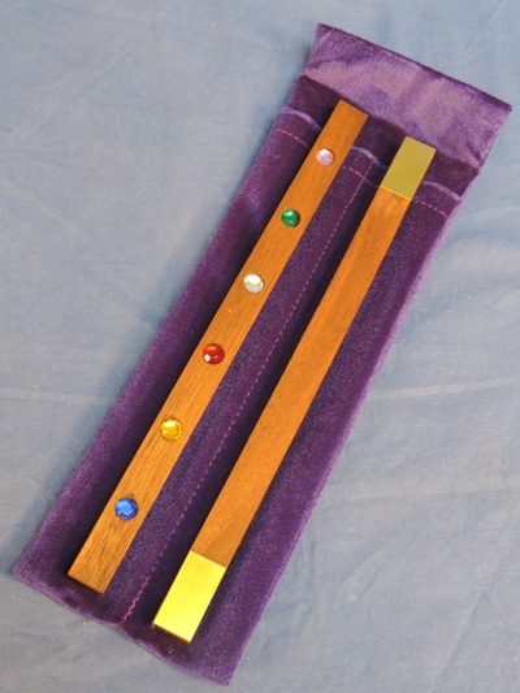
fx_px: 941
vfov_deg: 40.4
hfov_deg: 30.9
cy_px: 346
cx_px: 260
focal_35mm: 47
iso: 400
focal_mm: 8.3
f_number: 3.5
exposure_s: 1/25
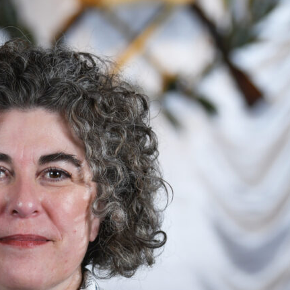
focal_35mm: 320
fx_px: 3033
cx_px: -34
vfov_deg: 5.4
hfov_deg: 5.5
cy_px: 525
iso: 400
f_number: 4.5
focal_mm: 95
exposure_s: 1/160
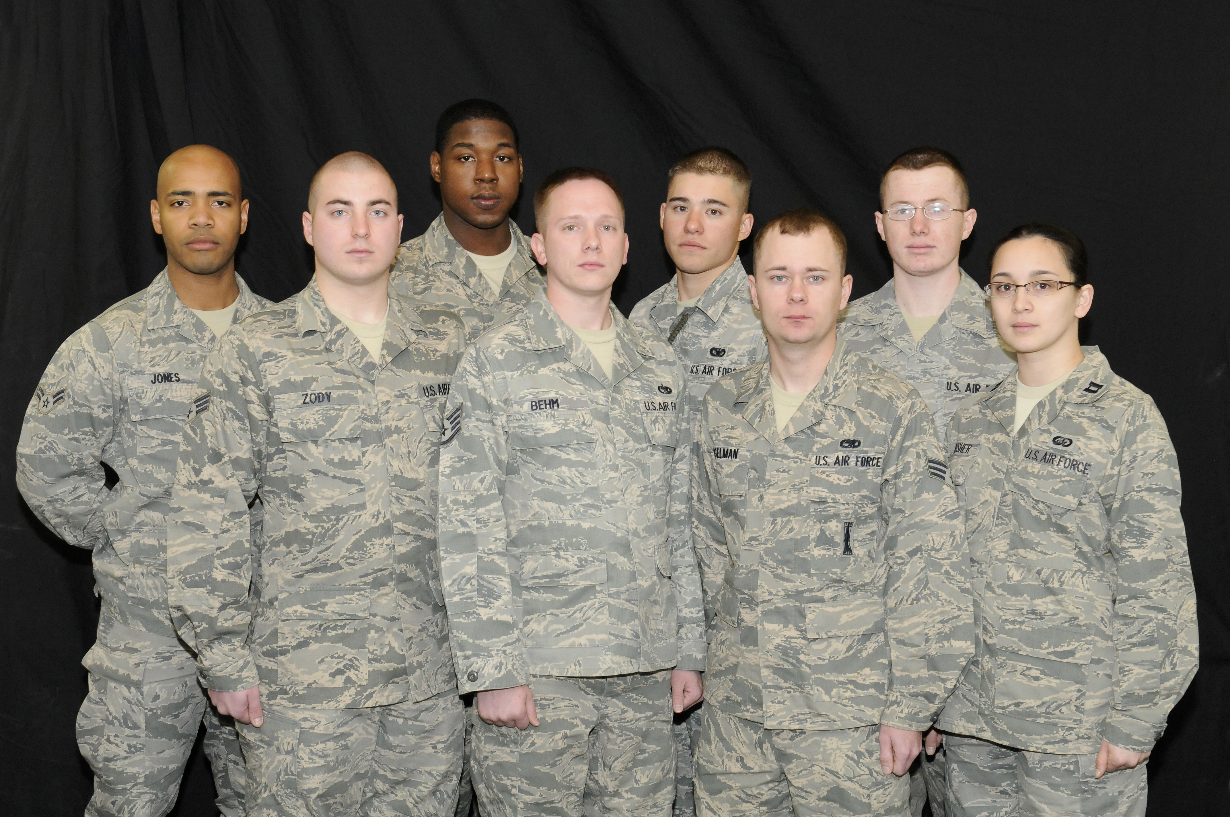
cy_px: 408
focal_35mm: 63
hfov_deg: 31.9
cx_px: 615
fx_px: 2150
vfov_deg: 21.5
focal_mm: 42
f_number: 8
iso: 1250
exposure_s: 1/60
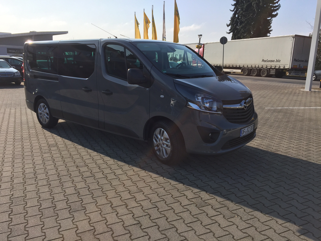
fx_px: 269
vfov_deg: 48.2
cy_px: 120
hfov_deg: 61.7
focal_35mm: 29
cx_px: 160
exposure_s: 1/1799
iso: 32
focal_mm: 4.15
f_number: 2.2
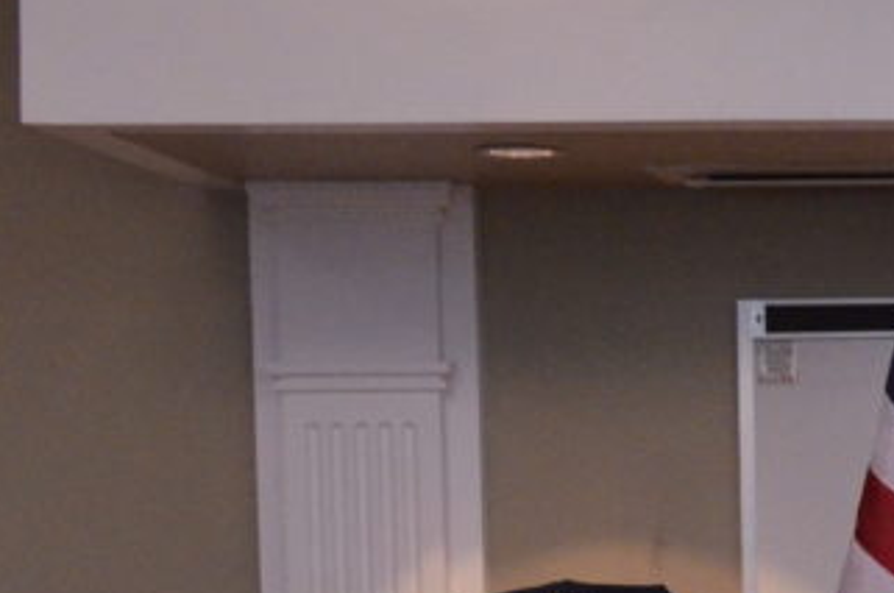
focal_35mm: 172
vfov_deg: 7.8
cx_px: 1805
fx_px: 4265
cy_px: 848
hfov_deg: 10.9
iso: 1600
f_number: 7.1
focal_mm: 24
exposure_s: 1/50
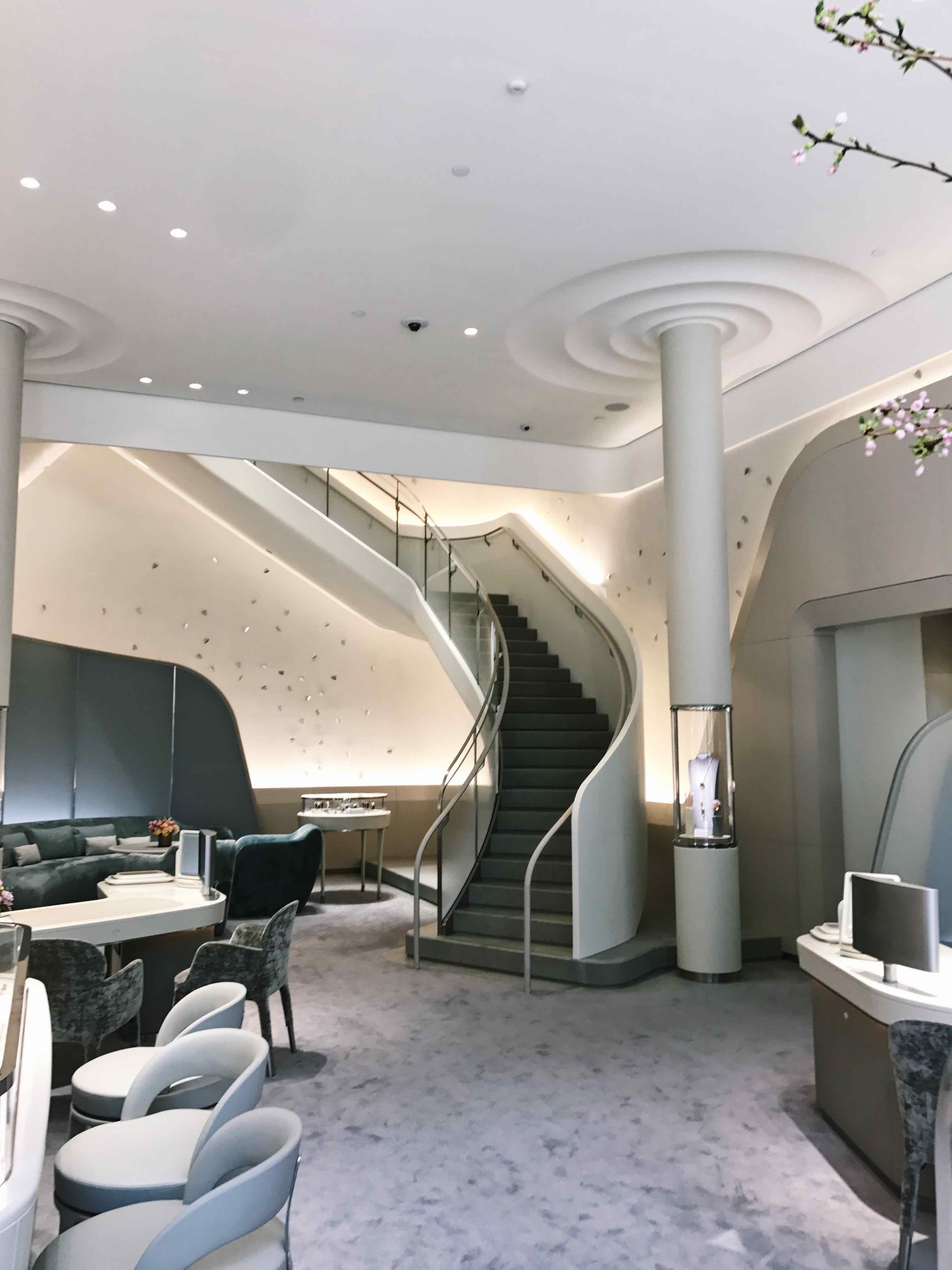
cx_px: 476
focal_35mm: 28
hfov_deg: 49.7
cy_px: 635
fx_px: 1027
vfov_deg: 63.4
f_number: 1.8
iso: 25
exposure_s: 1/50
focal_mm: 3.99
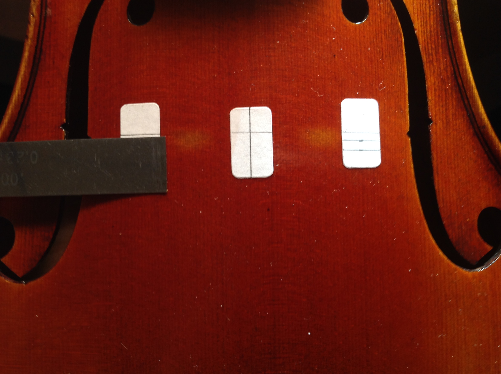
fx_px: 506
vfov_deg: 40.6
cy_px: 187
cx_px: 250
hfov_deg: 52.7
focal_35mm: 35
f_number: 2.4
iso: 64
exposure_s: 1/15
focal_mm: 4.28
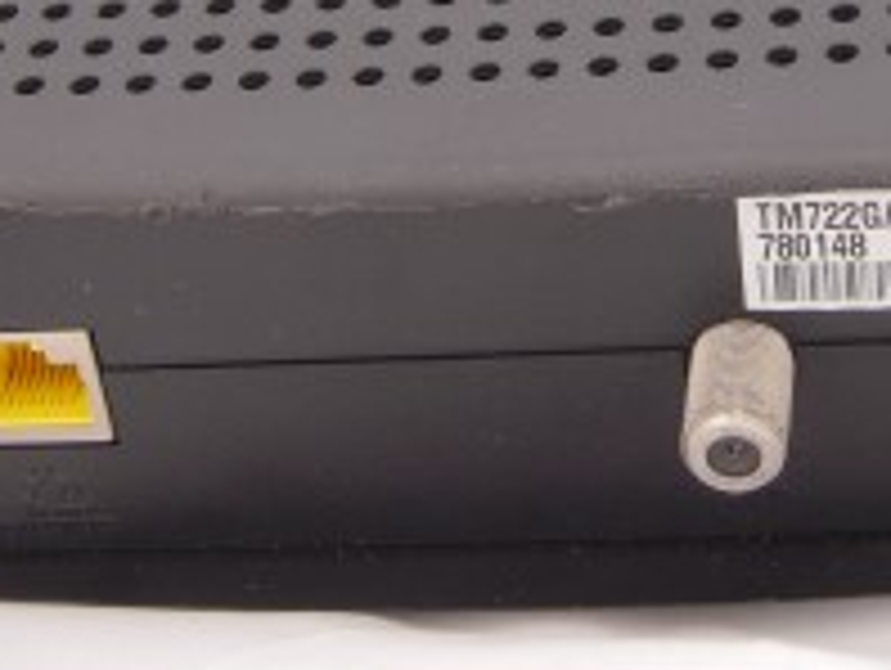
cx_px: 590
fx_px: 3711
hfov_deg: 13.7
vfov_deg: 10.2
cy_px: -90
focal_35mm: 144
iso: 100
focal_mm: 8.9
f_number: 3.5
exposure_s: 1/125
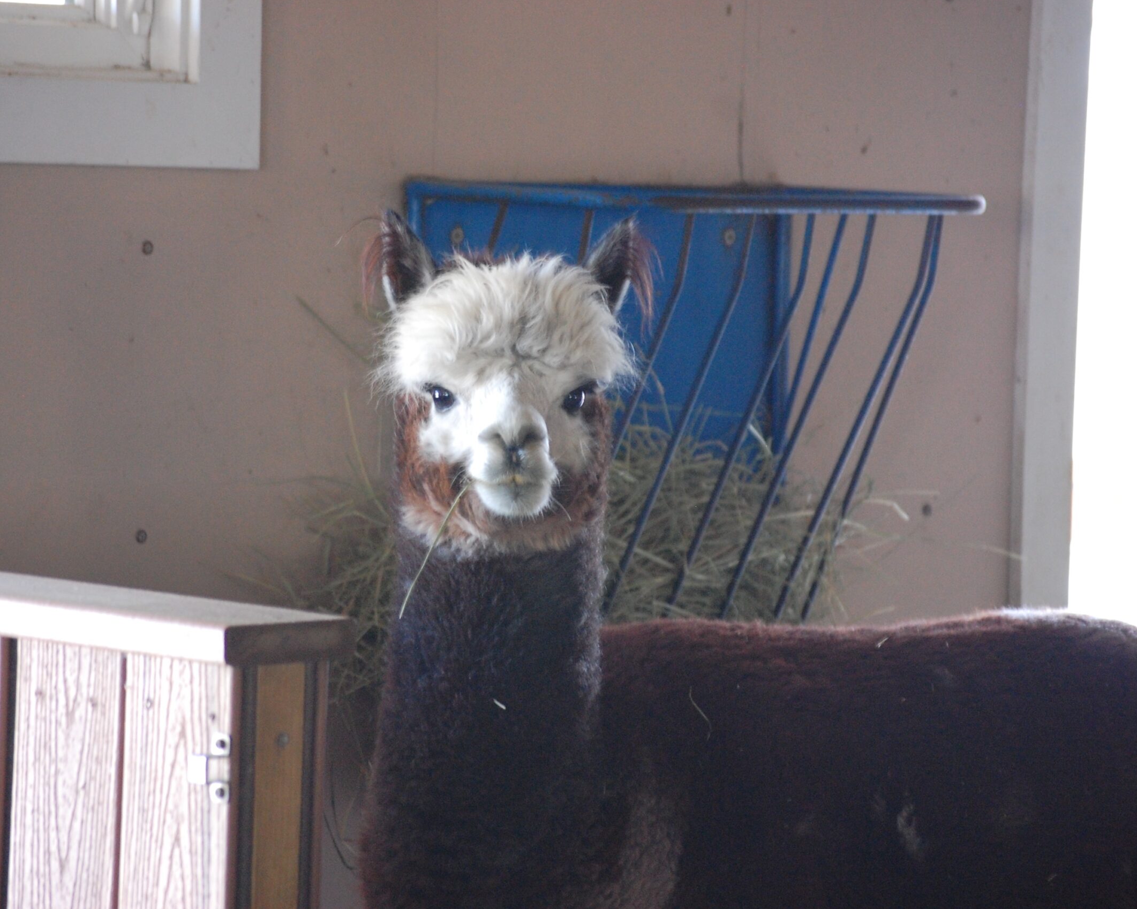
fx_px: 5821
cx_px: 496
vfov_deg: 8.9
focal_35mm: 173
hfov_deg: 11.2
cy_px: 454
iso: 1400
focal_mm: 102
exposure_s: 1/30
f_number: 4.8
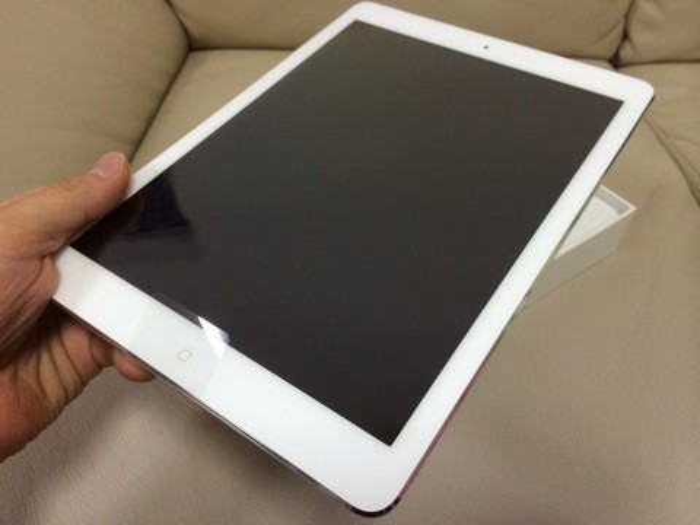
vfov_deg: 46.8
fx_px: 607
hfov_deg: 60.0
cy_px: 262
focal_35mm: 30
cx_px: 350
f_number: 2.2
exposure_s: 1/33
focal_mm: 4.12
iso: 80
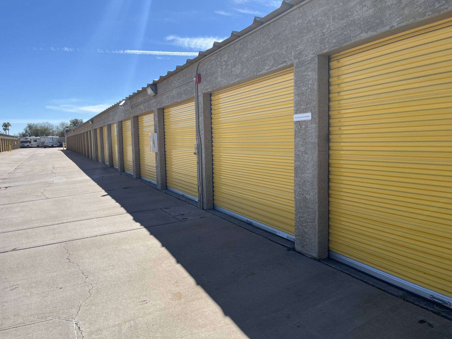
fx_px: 339
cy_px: 170
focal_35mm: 26
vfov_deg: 53.1
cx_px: 226
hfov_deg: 67.3
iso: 50
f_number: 1.6
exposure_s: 1/3215
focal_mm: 5.1
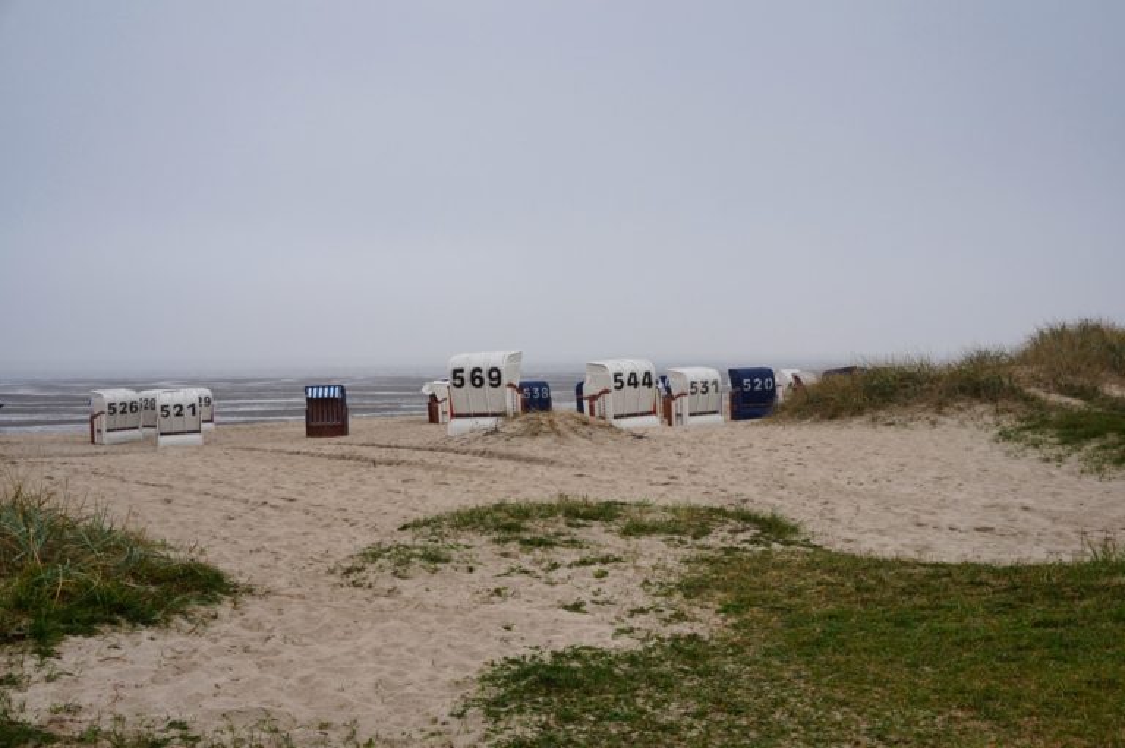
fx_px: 1312
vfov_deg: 31.9
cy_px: 374
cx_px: 562
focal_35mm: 42
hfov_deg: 46.4
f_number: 11
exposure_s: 1/80
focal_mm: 28
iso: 100
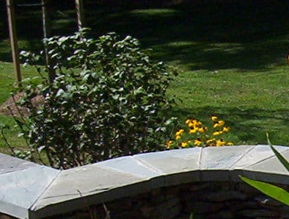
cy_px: 294
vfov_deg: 8.3
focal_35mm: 178
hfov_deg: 10.5
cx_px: 481
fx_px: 1491
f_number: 5.17
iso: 100
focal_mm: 5.77
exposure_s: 1/774
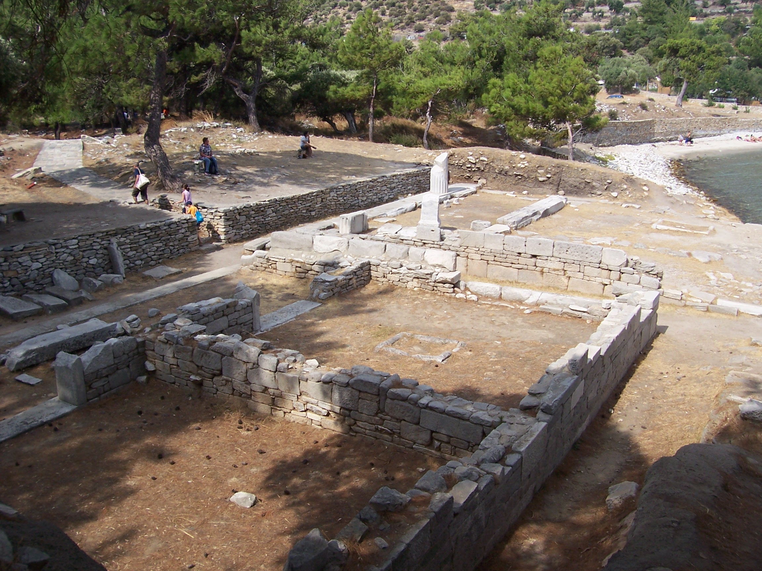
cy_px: 286
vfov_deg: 41.8
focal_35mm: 34
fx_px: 748
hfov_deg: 54.0
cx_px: 381
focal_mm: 5.6
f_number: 5.6
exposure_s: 1/500
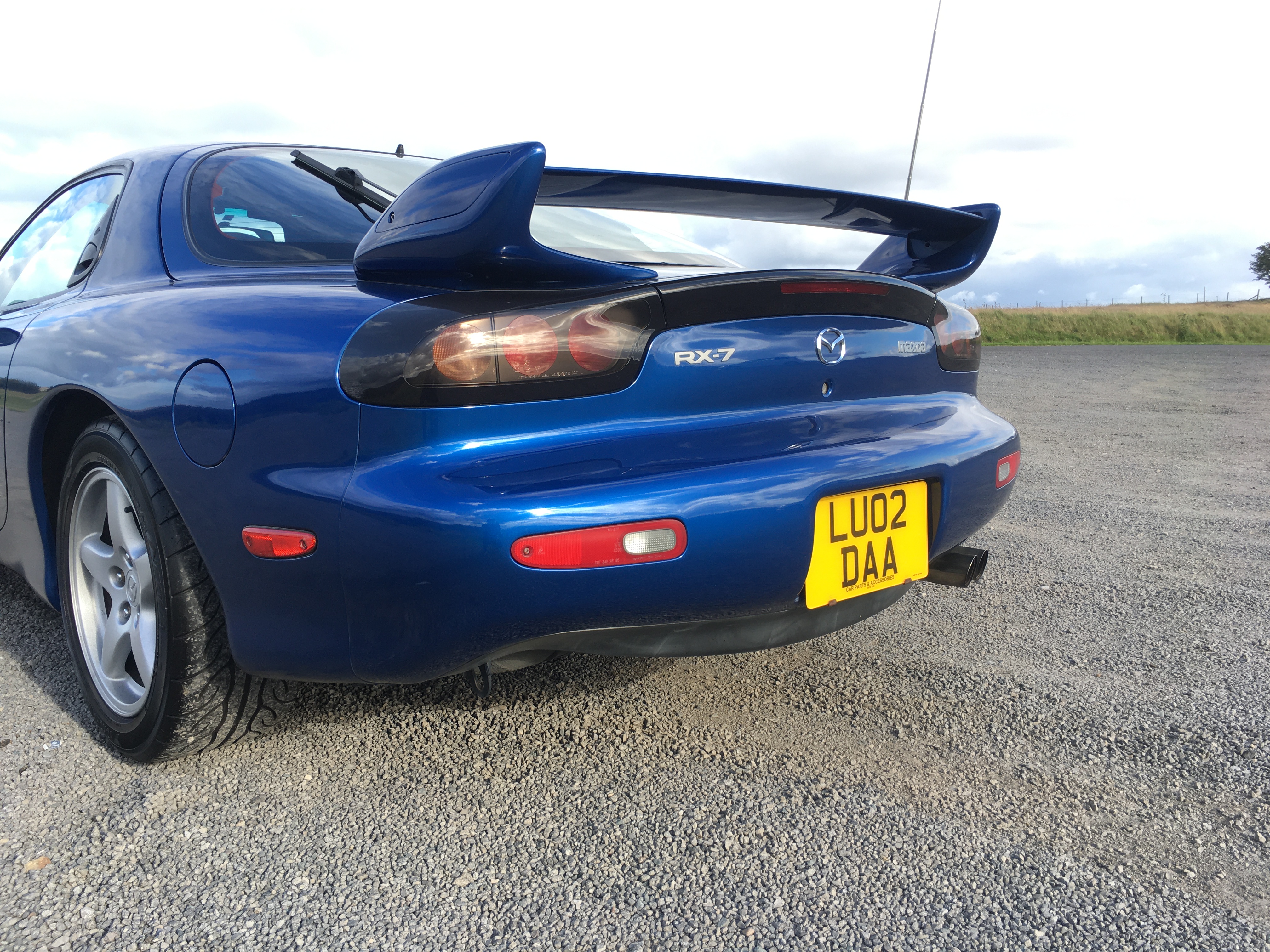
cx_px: 635
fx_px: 1064
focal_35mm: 29
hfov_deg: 61.7
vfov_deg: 48.2
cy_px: 476
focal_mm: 4.15
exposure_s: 1/267
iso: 25
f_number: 2.2
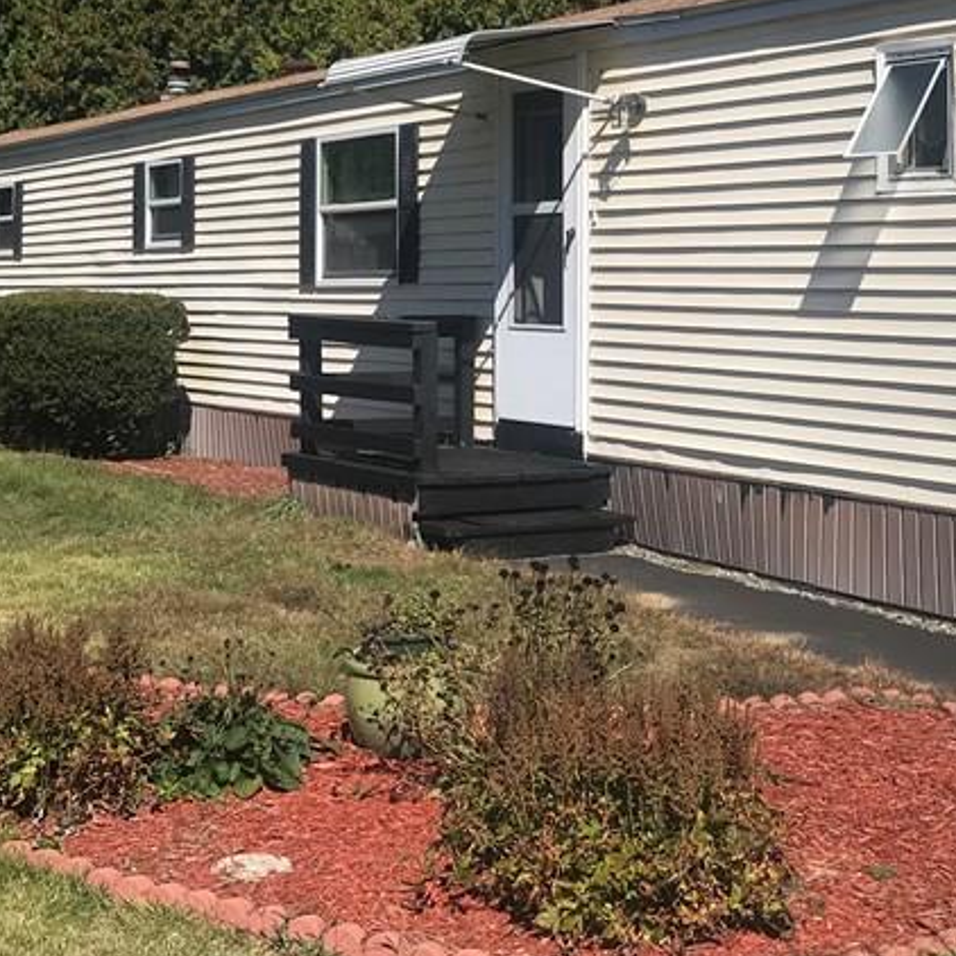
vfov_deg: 28.3
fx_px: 1875
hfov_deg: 28.5
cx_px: 607
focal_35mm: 60
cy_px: 267
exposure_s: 1/4000
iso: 20
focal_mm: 3.99
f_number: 1.8
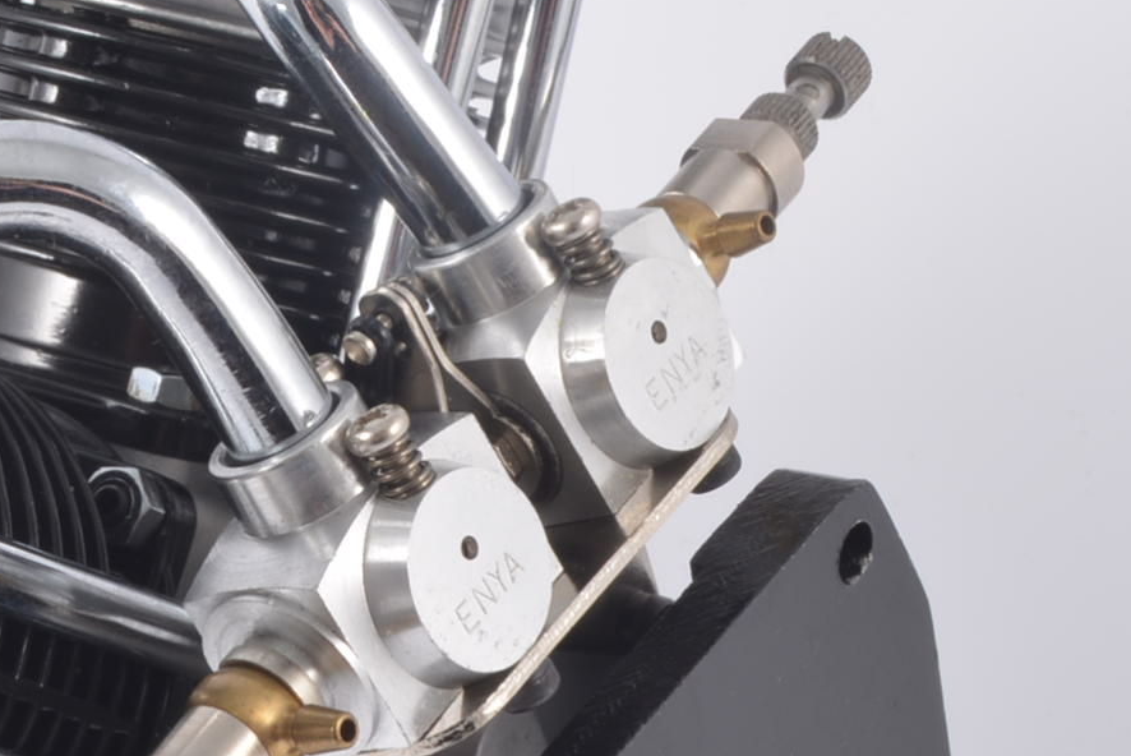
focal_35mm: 152
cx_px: 319
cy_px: 502
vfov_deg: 9.0
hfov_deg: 13.5
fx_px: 4778
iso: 100
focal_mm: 30
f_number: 14
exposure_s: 1/160
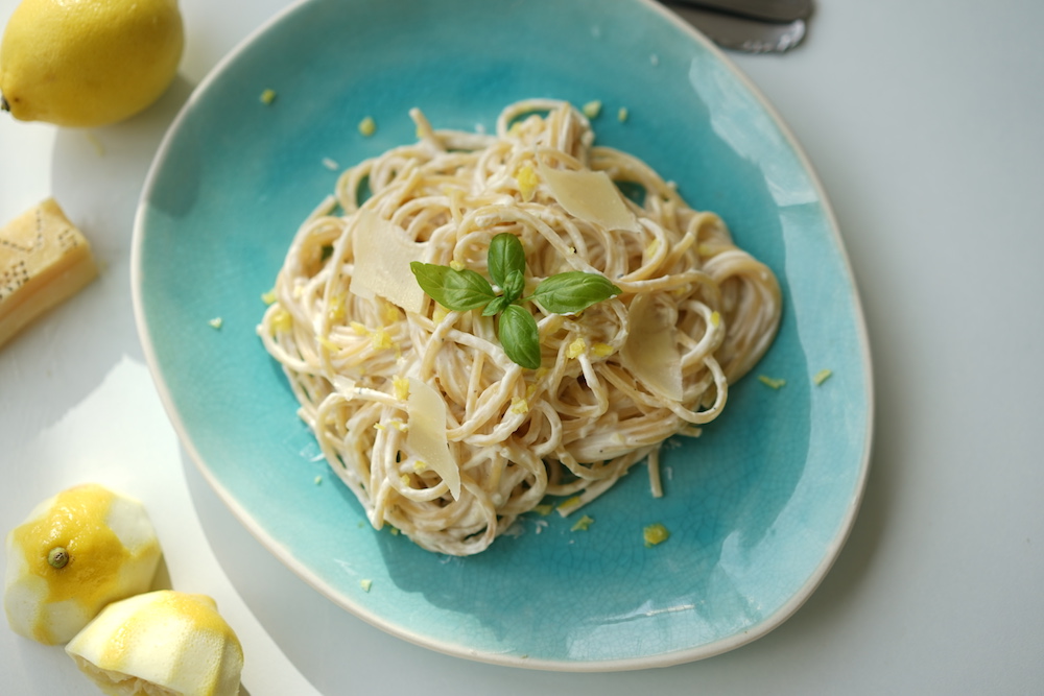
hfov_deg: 36.2
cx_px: 522
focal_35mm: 55
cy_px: 348
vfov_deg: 24.6
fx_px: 1595
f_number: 2.2
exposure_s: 1/160
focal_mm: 55
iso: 50
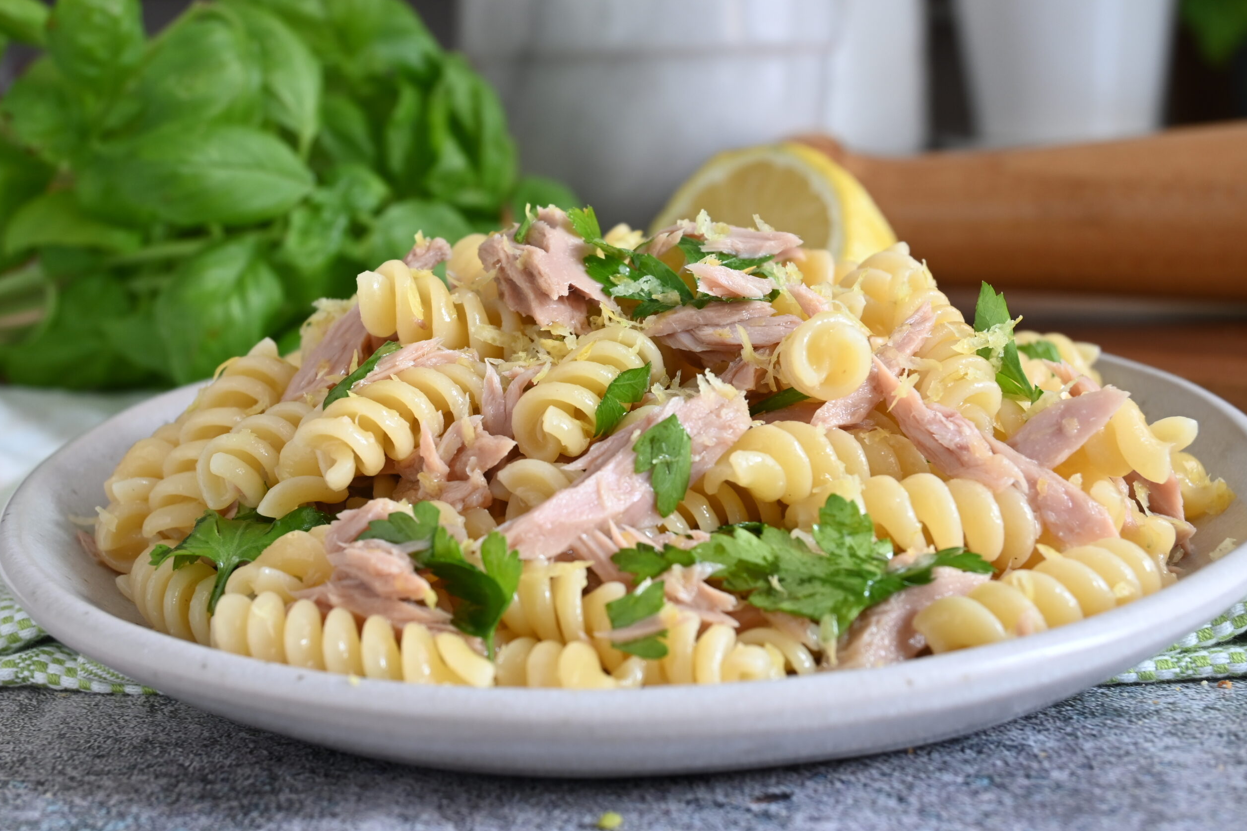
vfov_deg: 24.2
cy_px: 417
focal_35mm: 56
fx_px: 1940
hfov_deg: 35.6
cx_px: 615
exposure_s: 1/10
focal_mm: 37
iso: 200
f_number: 7.1
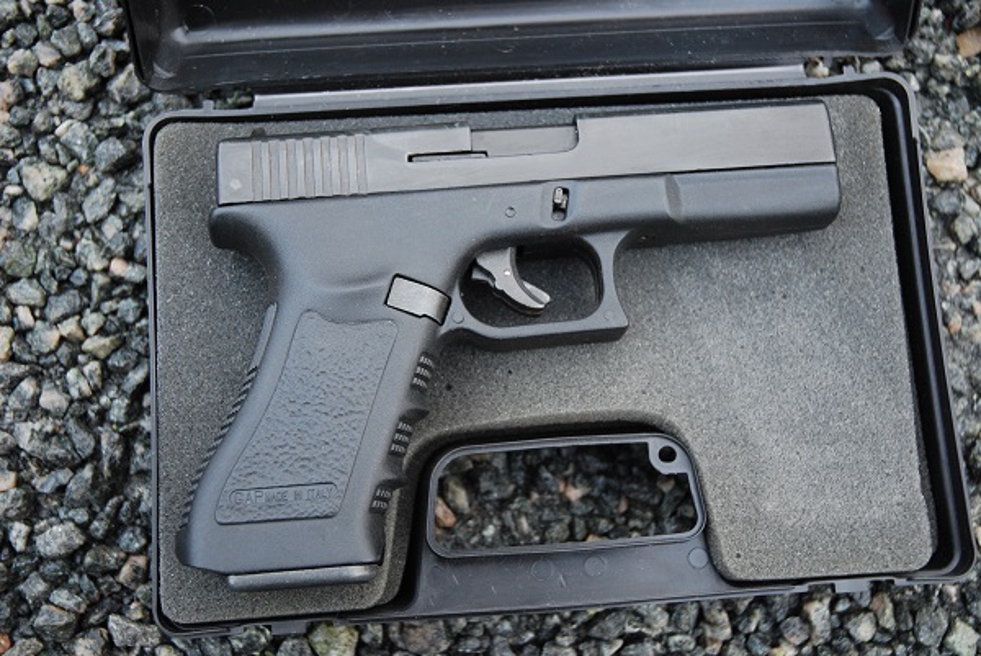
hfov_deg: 38.9
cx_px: 490
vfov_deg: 26.5
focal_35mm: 51
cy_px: 328
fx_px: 1391
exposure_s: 1/30
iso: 500
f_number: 4.2
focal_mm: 34
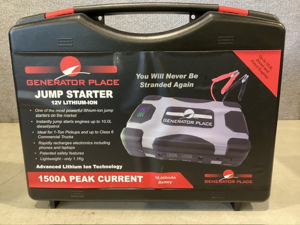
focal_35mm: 31
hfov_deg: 58.4
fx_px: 269
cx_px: 150
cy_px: 112
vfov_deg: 45.4
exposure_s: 1/25
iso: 500
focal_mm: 3.3
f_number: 2.4
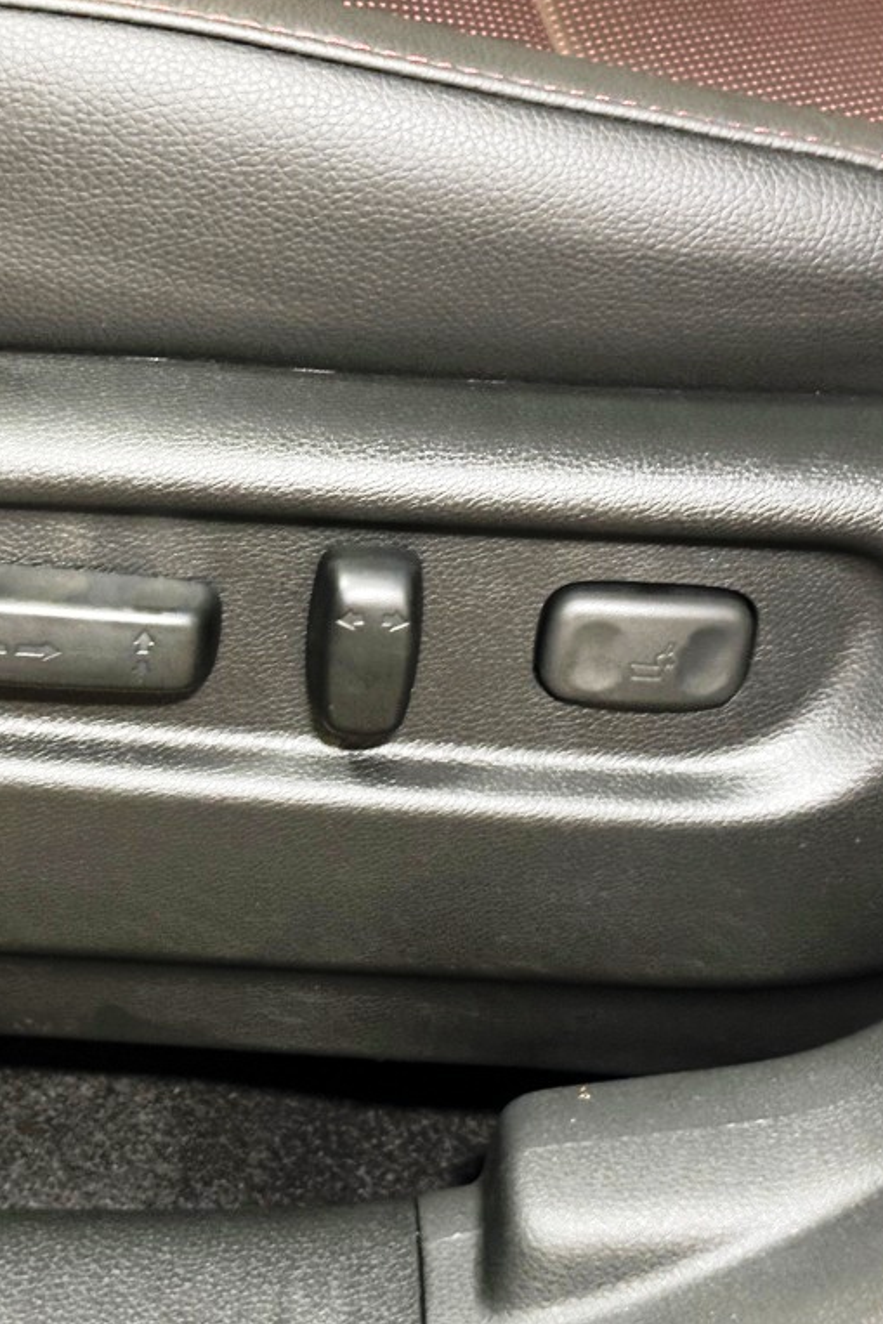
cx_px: 215
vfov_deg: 30.1
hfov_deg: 20.2
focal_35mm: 67
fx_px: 2464
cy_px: 661
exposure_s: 1/24
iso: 640
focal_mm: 6.86
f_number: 1.78
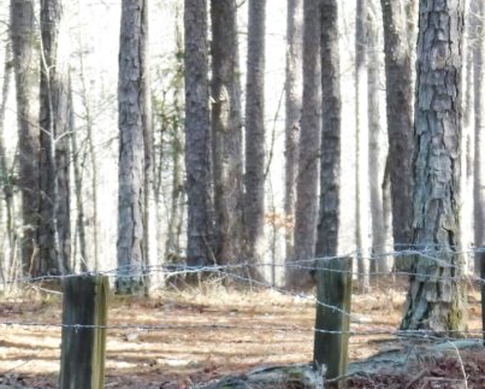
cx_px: 273
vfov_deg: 6.4
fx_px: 3404
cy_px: 647
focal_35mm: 237
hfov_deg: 8.1
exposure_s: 1/400
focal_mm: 34
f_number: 5.2
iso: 1600
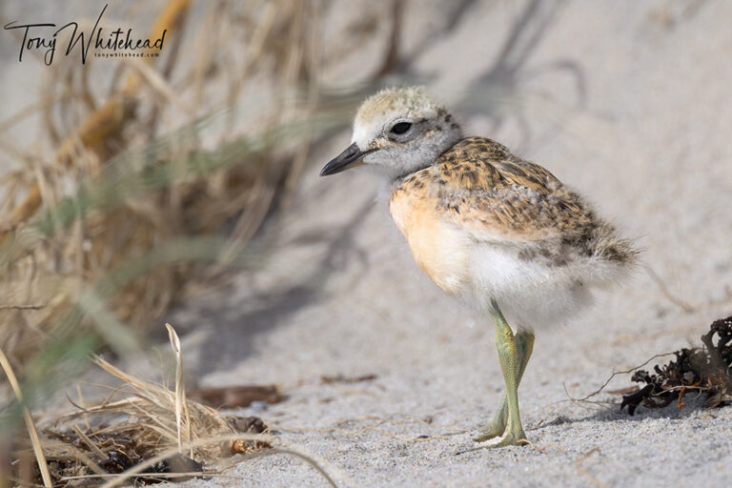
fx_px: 22772
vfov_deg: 1.2
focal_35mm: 1120
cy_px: 244
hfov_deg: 1.8
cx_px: 366
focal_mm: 1120
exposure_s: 1/2000
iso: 800
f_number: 11
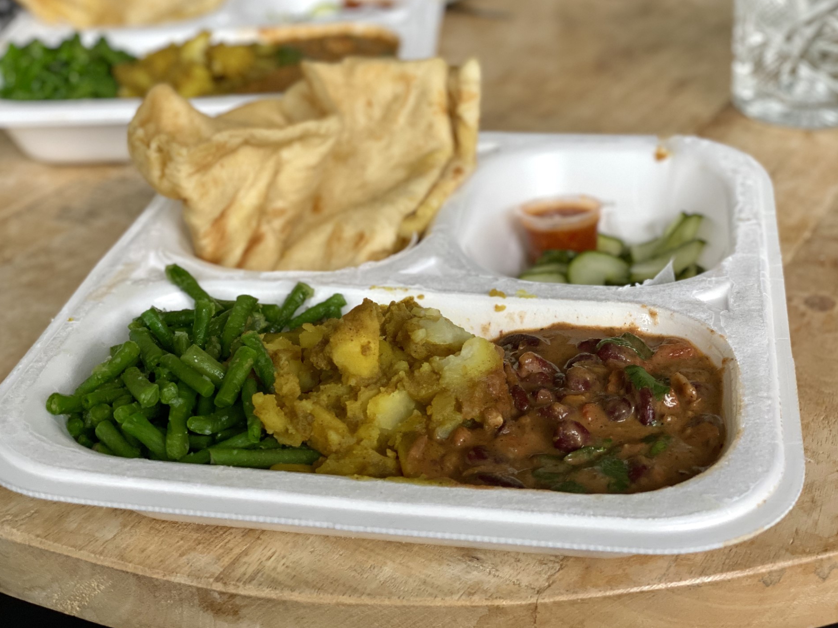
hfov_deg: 36.2
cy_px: 311
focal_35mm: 53
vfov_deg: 27.5
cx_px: 424
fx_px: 1283
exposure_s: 1/122
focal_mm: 6
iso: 160
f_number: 2
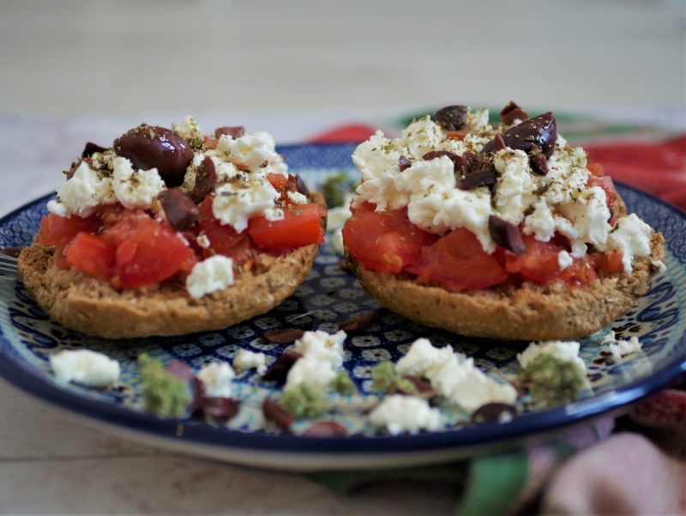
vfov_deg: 29.1
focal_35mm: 50
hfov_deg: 38.2
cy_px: 258
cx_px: 343
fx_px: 991
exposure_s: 1/60
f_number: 2.2
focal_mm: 25
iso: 400
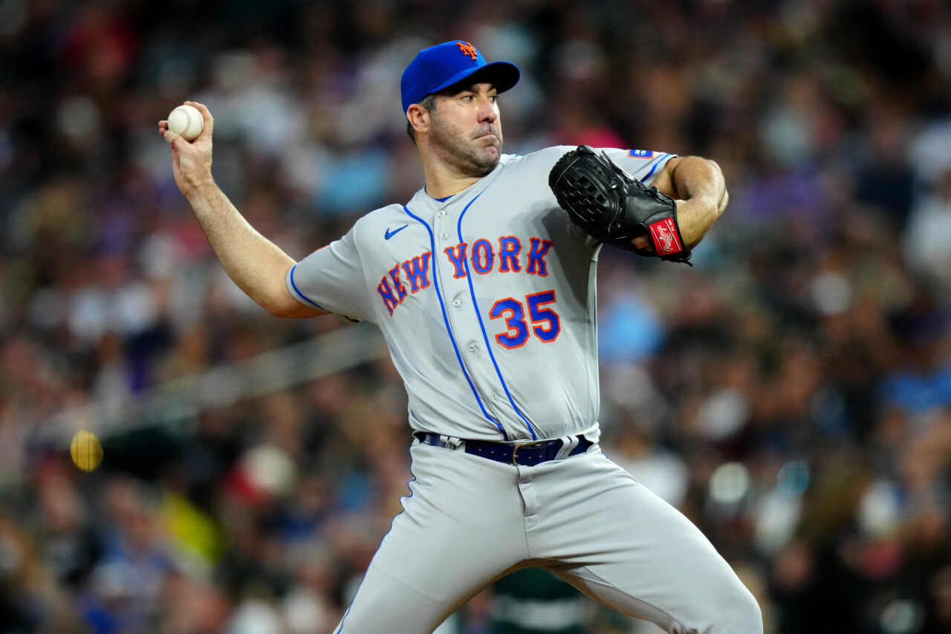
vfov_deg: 2.3
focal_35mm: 600
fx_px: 15847
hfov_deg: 3.4
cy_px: 317
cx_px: 476
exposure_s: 1/2500
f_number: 2.8
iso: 4000
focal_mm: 400
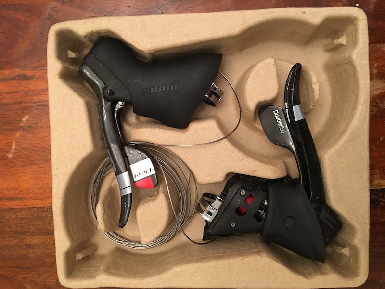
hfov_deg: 61.7
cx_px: 192
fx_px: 323
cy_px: 144
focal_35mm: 29
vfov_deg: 48.2
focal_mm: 4.15
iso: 80
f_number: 2.2
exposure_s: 1/8
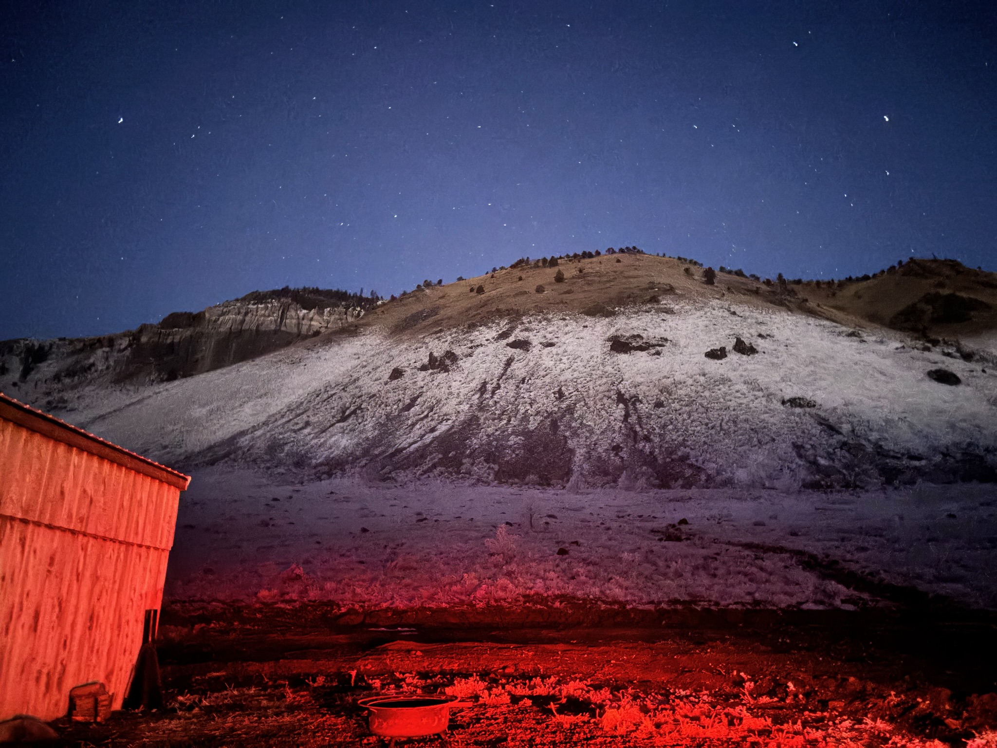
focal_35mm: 26
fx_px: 749
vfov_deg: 53.1
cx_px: 498
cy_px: 374
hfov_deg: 67.3
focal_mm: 5.96
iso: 6400
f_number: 1.6
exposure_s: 1
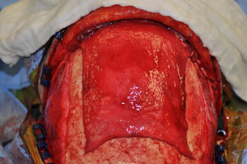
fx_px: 514
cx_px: 124
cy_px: 82
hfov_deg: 27.0
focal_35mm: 75
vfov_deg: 18.1
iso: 200
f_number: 5.6
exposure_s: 1/60
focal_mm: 50
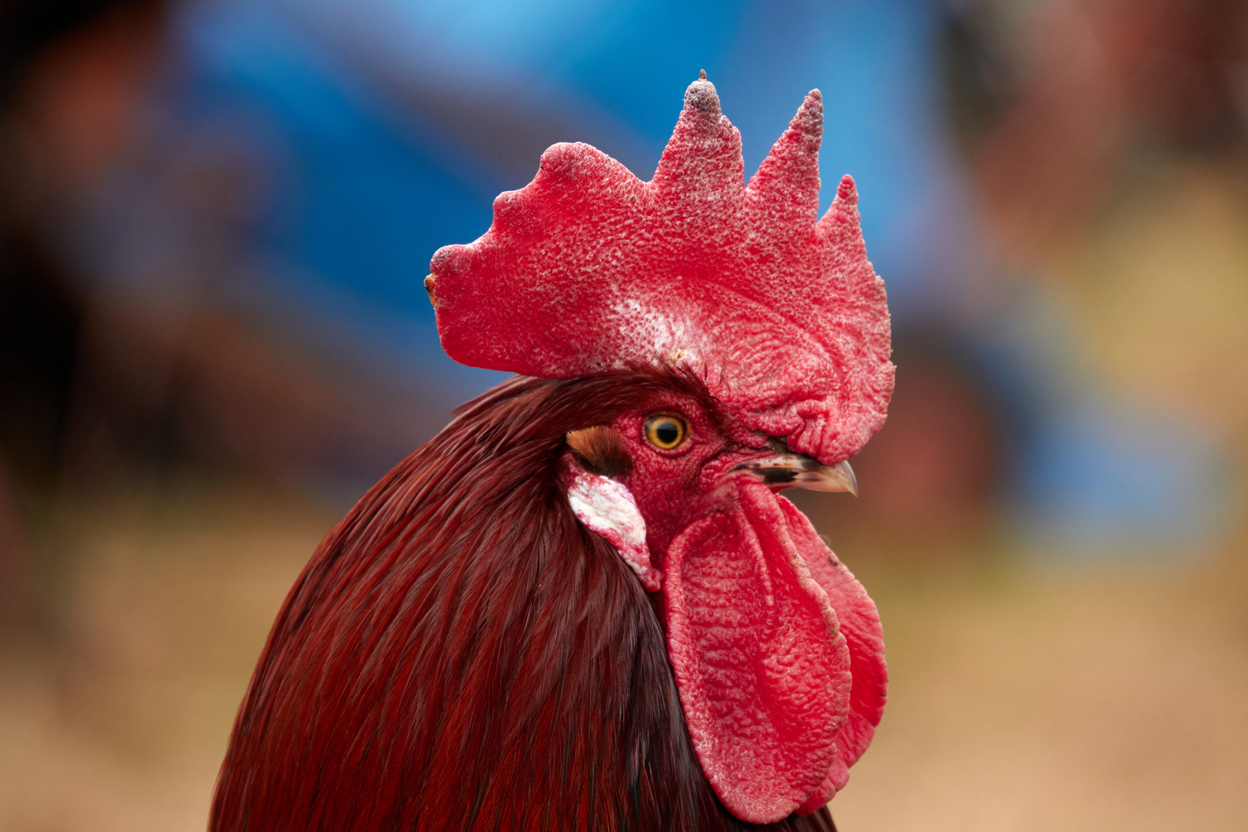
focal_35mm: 628
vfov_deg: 2.2
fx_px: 21769
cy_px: 433
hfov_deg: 3.3
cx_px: 651
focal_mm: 220
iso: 320
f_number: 4
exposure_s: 1/400
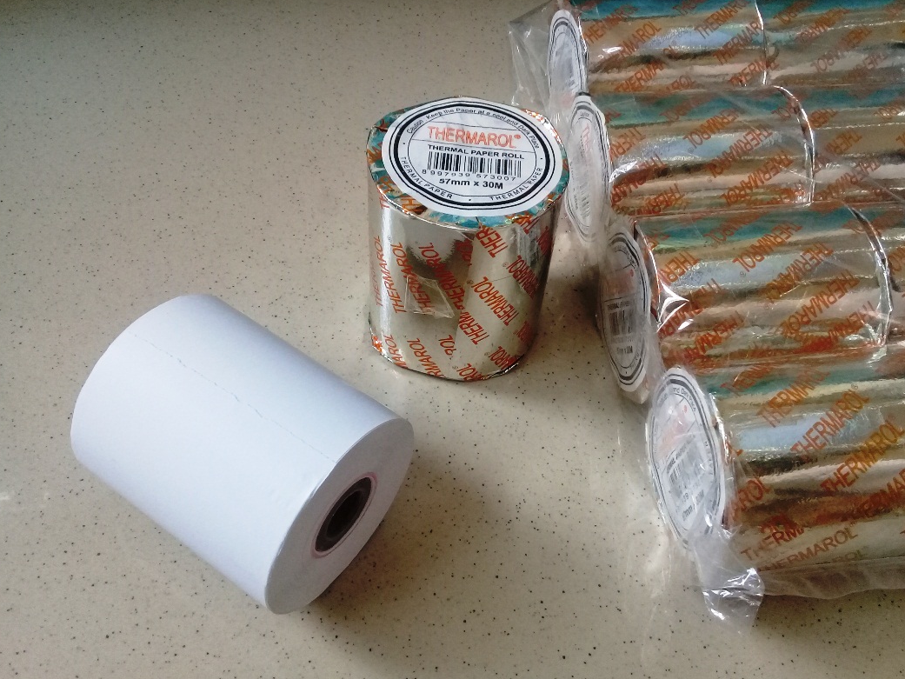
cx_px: 483
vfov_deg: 41.8
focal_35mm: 34
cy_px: 349
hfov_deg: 53.9
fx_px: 889
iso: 100
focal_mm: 3.3
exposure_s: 1/33
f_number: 2.2
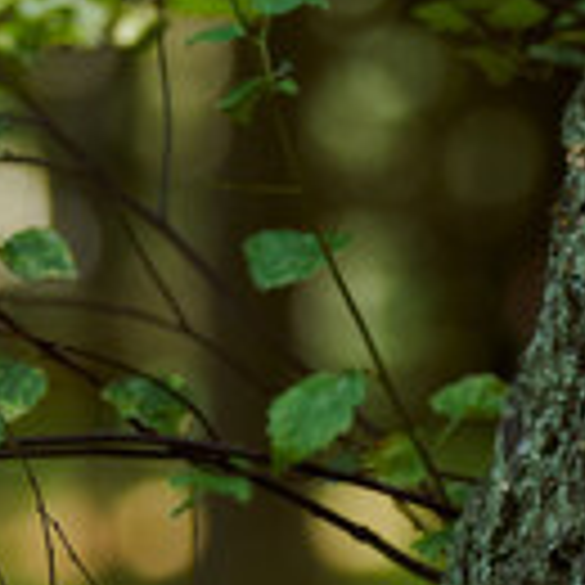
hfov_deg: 2.7
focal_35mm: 638
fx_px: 12198
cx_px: 873
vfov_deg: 2.7
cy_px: 920
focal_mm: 110
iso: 400
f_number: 2.8
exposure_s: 1/500
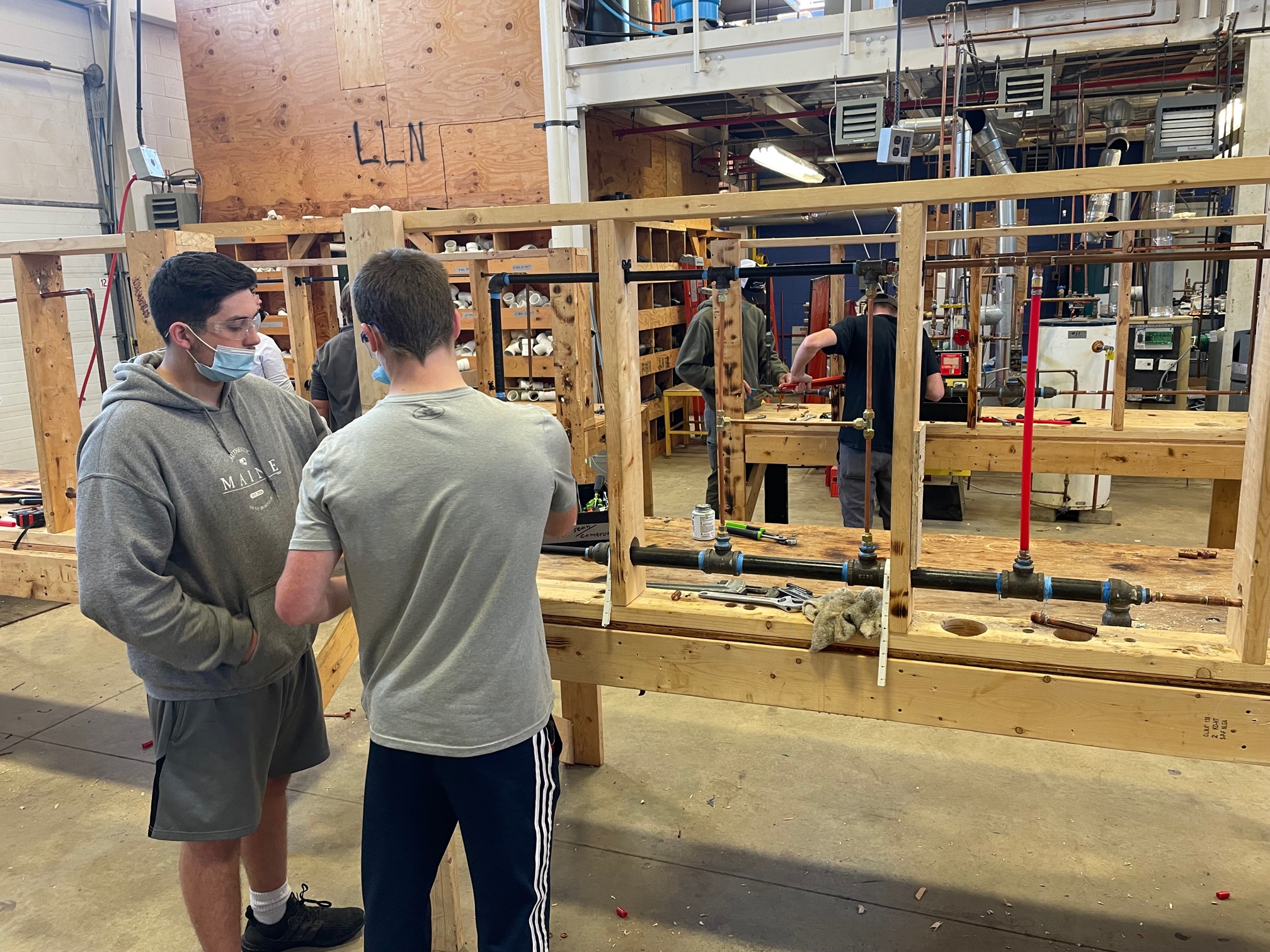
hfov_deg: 67.3
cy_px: 476
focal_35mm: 26
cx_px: 635
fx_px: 954
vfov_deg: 53.1
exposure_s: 1/60
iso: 100
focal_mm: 4.2
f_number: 1.6
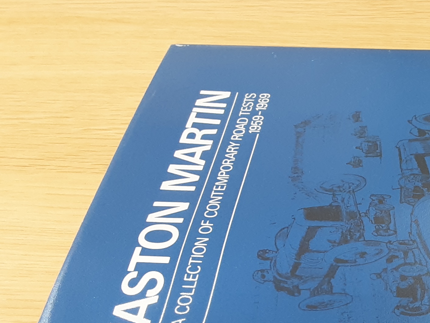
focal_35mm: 65
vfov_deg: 22.3
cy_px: 251
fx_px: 808
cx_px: 469
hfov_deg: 27.4
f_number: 1.9
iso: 64
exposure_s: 1/100
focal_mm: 2.9
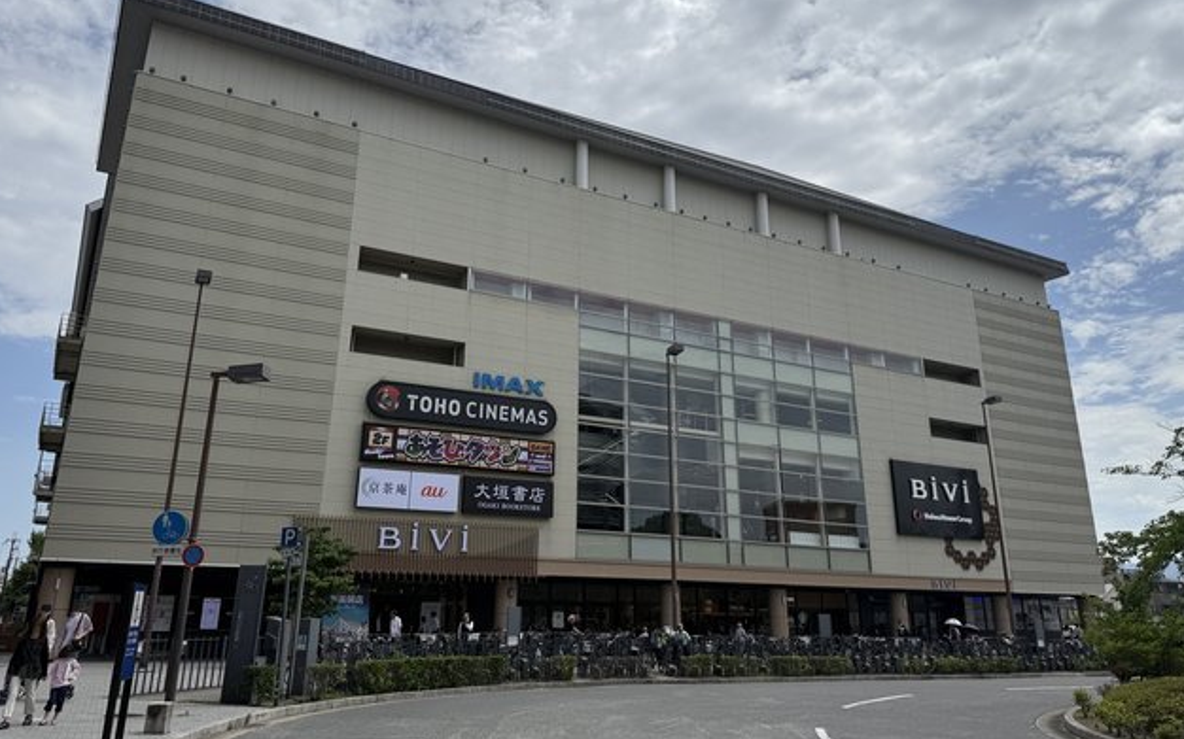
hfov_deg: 70.4
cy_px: 291
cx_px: 588
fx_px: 839
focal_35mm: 26
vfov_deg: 47.3
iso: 80
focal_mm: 6.76
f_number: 1.78
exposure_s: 1/11905
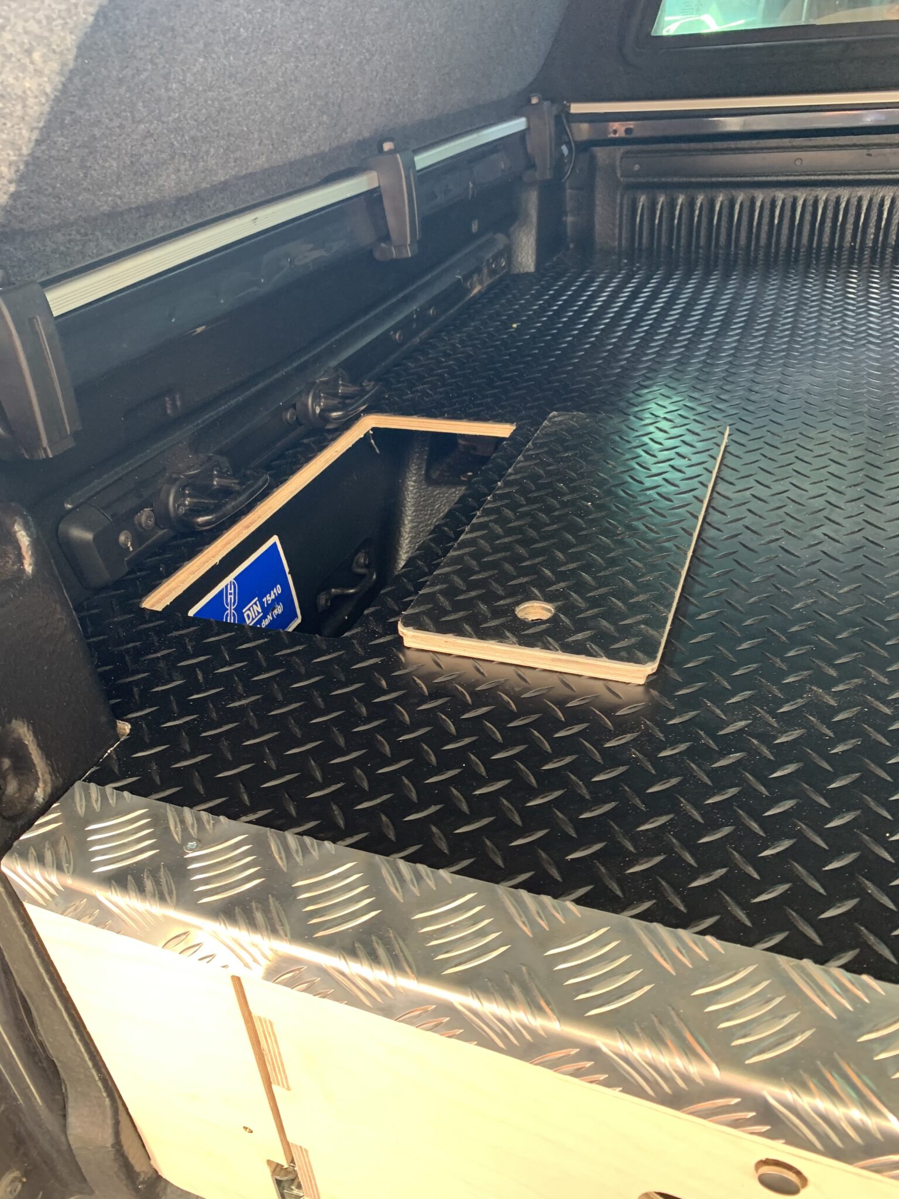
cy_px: 600
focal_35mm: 26
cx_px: 450
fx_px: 900
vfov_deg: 67.3
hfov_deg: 53.1
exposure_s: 1/60
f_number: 1.8
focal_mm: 4.25
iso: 125
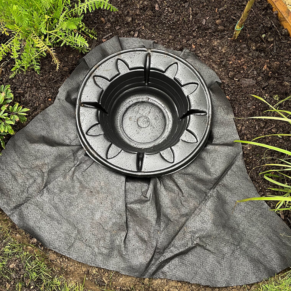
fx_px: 295
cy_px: 130
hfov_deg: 52.5
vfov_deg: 52.4
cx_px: 147
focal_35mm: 31
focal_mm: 4.2
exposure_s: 1/74
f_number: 1.6
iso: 125
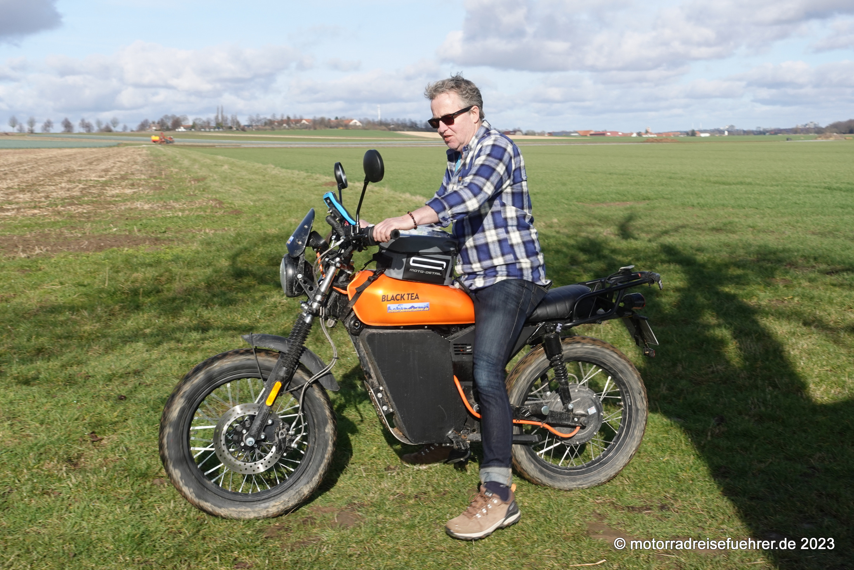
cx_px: 427
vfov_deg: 29.9
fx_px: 1067
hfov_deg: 43.6
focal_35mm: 45
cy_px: 285
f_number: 4
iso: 125
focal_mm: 16.62
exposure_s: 1/100
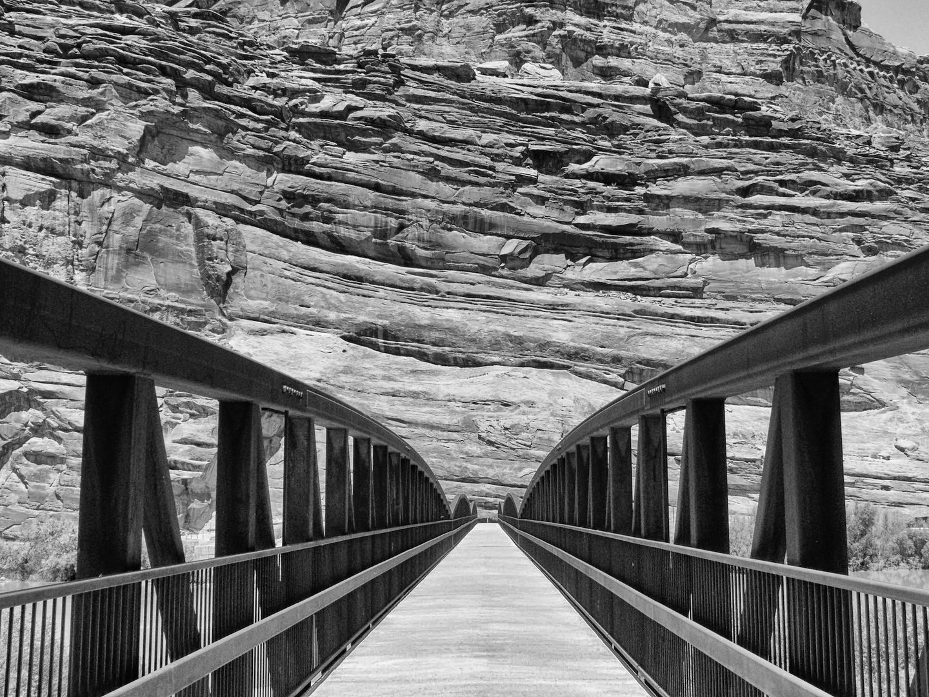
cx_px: 464
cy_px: 348
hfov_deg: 52.6
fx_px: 939
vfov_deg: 40.7
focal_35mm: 35
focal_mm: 7.4
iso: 100
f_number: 5.6
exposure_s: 1/400
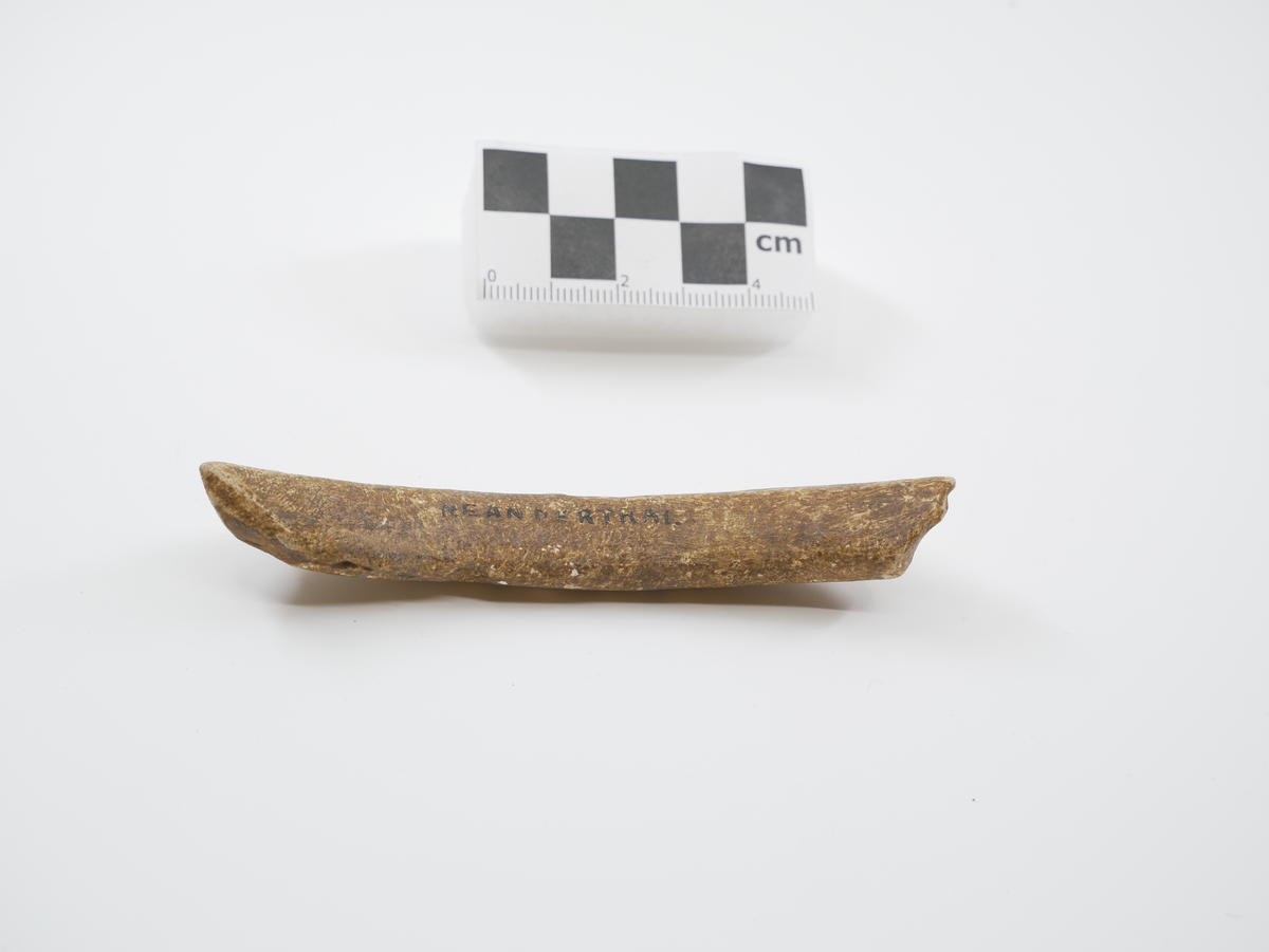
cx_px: 634
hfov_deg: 27.8
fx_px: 2567
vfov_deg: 21.0
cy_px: 476
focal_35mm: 70
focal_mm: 35
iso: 200
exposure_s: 1/40
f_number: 7.1
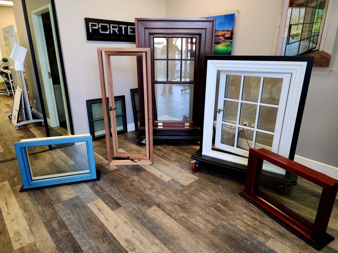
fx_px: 225
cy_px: 126
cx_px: 169
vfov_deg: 58.9
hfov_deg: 73.9
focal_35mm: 23
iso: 250
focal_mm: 6.4
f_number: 1.8
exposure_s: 1/120
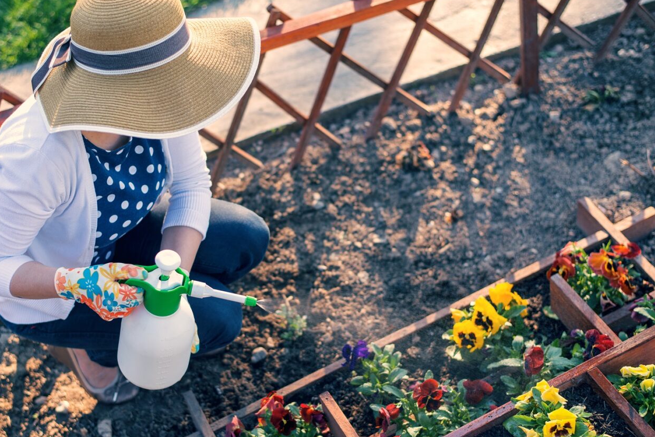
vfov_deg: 21.9
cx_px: 274
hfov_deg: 32.3
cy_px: 249
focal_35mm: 62
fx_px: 1128
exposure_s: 1/250
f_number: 2.5
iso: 125
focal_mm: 50
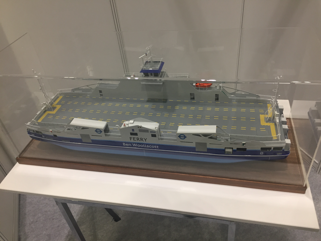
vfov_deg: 48.2
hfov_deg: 61.7
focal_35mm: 29
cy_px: 120
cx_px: 160
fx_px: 269
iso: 100
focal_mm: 4.15
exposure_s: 1/33
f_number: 2.2
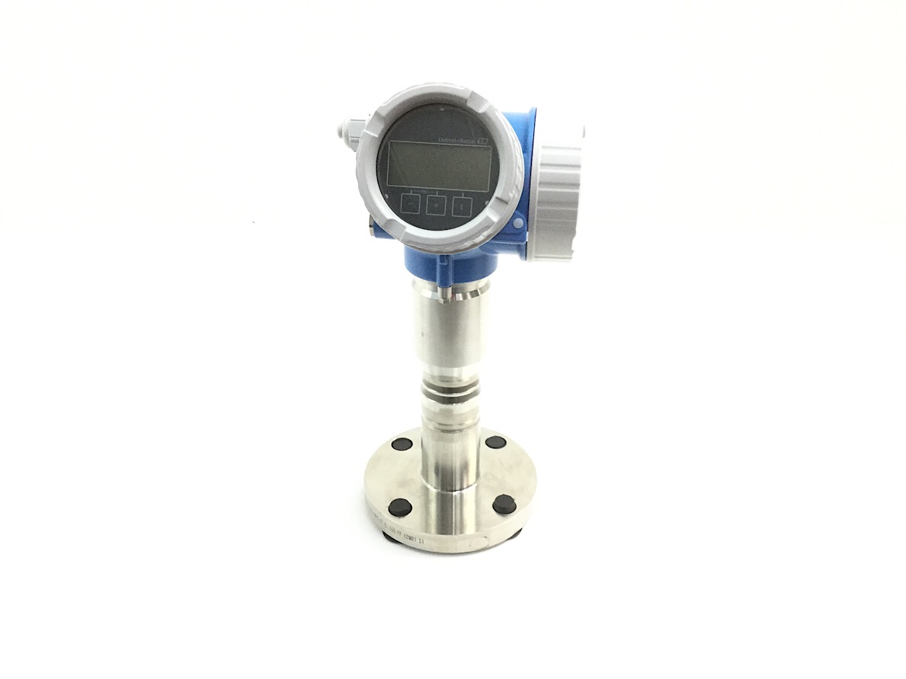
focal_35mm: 31
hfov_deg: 58.3
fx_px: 811
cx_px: 453
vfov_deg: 45.4
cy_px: 340
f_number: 2.4
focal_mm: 3.3
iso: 50
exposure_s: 1/33
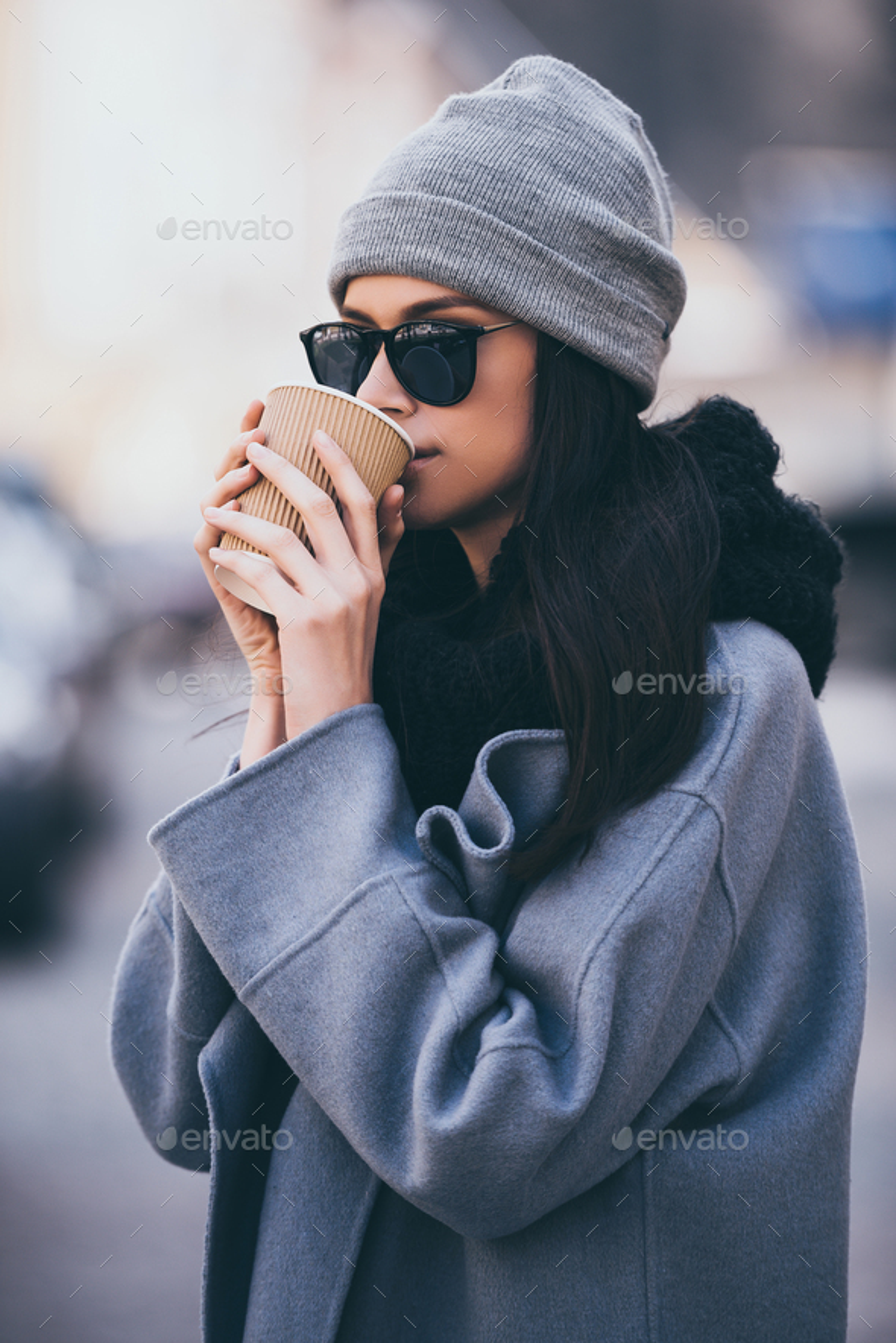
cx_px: 448
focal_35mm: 185
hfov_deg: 7.4
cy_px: 672
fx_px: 6901
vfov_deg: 11.1
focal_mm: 185
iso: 160
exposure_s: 1/800
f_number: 2.8
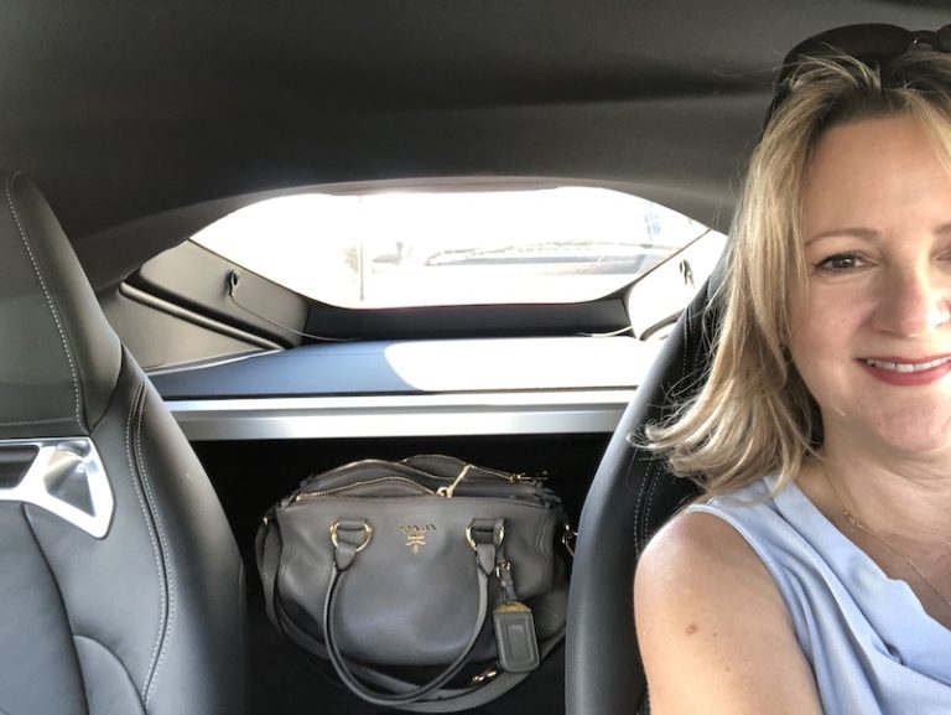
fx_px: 880
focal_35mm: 32
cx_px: 476
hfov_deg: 56.8
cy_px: 358
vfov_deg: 44.2
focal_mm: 2.87
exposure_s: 1/120
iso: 125
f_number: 2.2
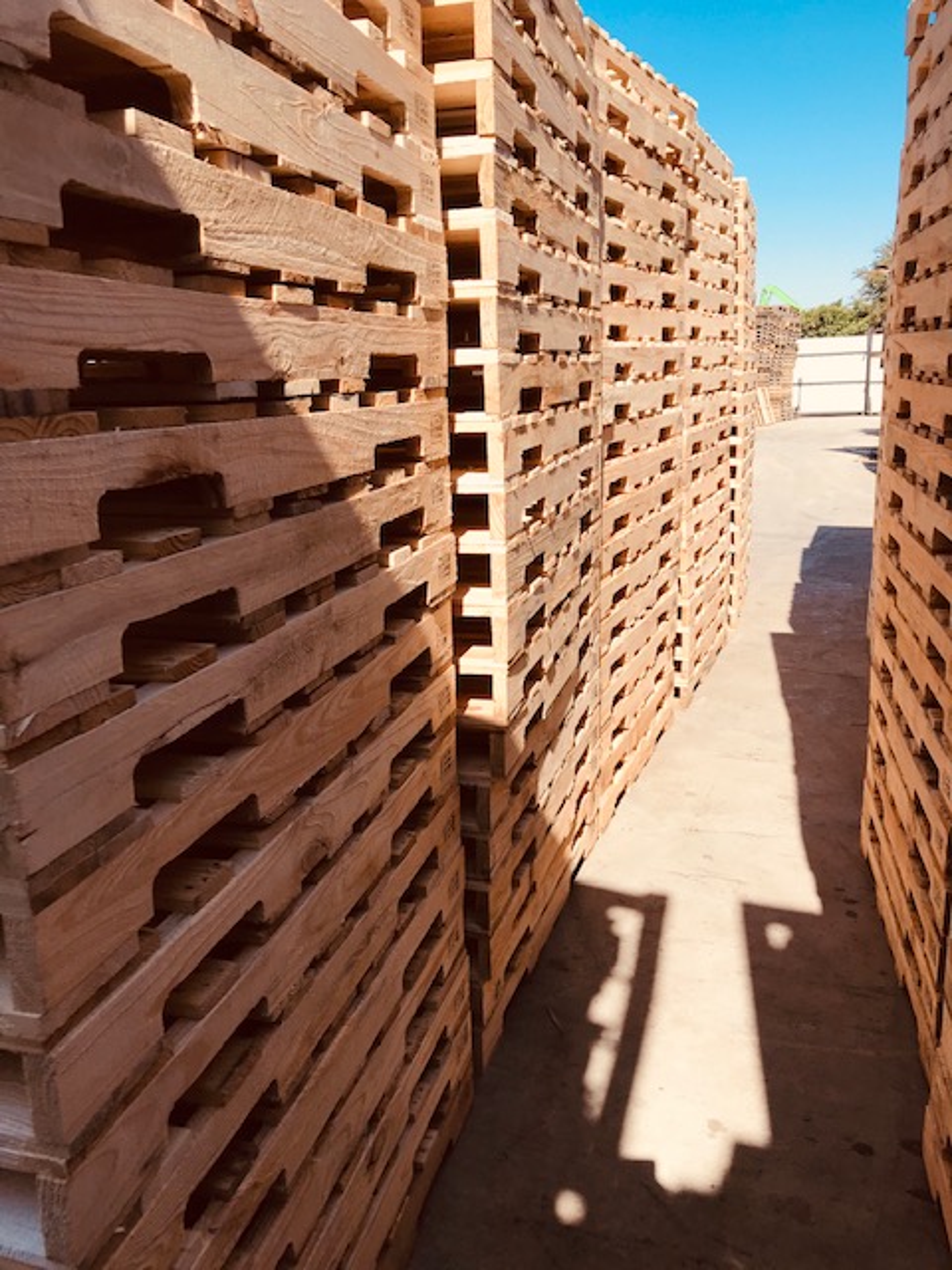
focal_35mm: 28
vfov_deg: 63.4
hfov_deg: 49.7
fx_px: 1027
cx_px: 476
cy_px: 635
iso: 20
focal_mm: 3.99
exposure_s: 1/1520
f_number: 1.8
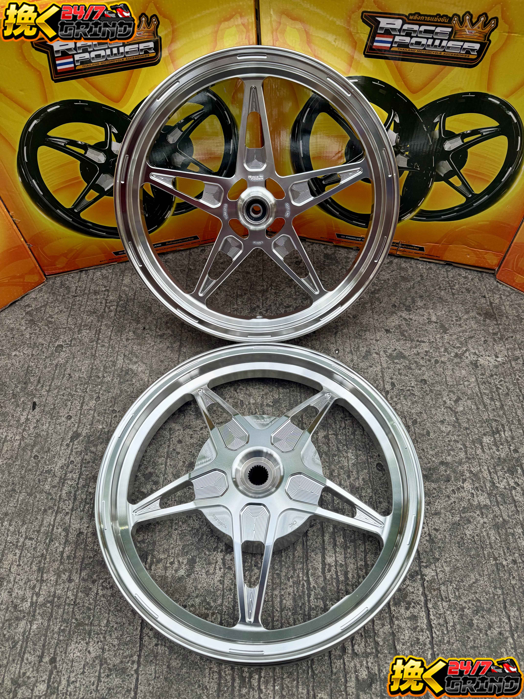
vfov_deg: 71.6
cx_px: 262
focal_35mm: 24
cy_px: 350
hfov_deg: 56.8
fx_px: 484
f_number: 1.78
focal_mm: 6.76
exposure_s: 1/139
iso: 80
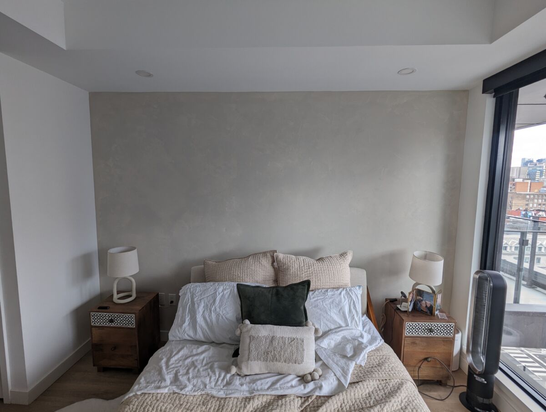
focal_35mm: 16
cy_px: 206
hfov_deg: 94.4
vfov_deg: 78.3
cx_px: 273
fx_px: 253
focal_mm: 2.35
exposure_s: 1/47.4
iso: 20
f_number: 2.2
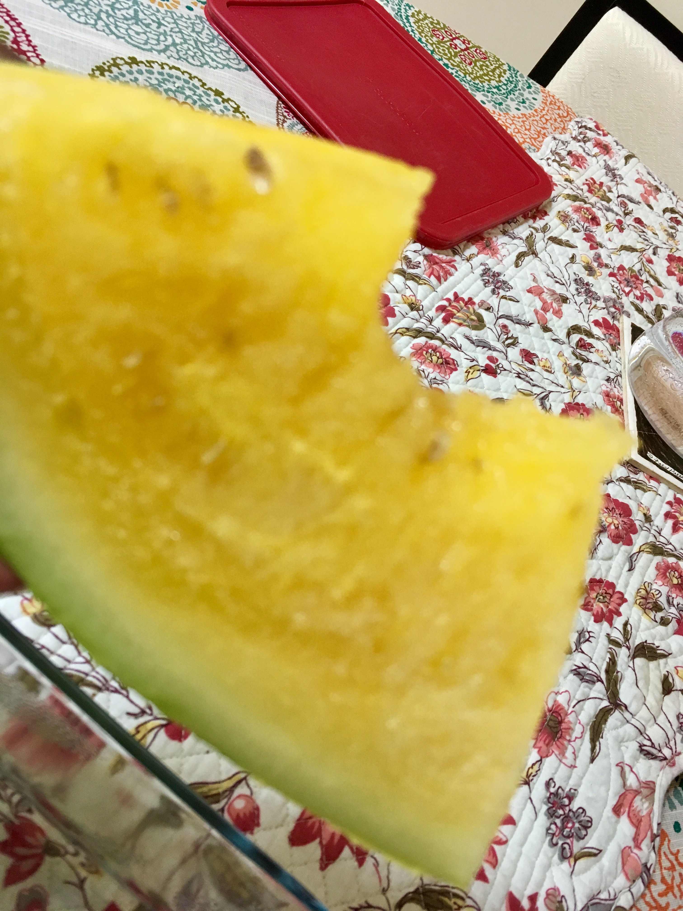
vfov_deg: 61.7
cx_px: 342
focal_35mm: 29
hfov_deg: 48.2
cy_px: 456
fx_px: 763
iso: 100
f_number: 2.2
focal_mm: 4.15
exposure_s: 1/30
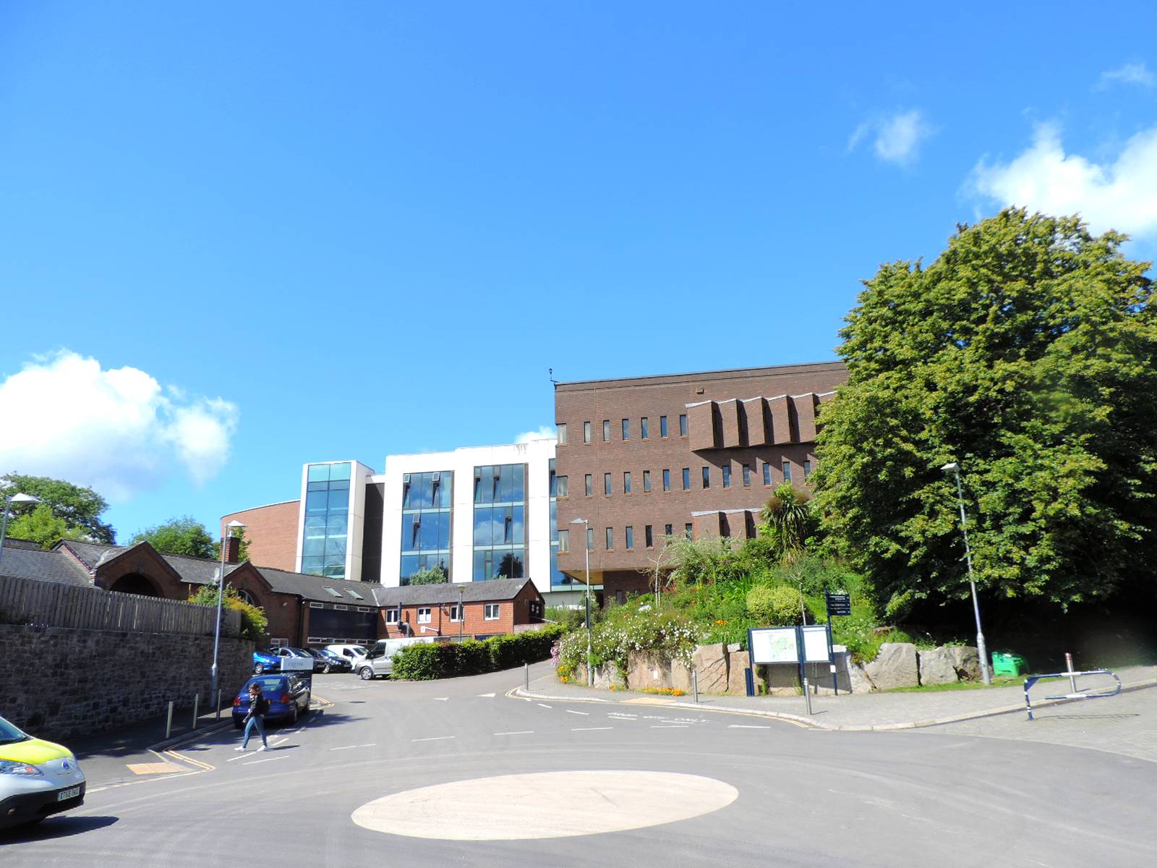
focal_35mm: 24
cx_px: 578
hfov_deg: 71.6
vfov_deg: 56.8
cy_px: 434
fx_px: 802
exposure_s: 1/1000
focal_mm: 4.3
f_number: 3
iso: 80
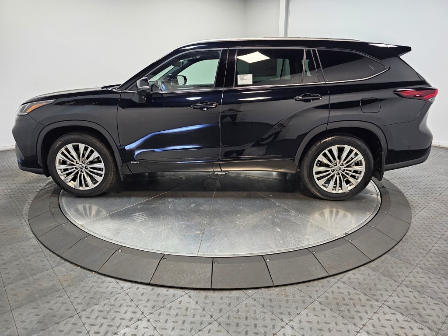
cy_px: 168
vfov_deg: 58.9
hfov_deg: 73.9
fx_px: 298
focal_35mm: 23
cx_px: 224
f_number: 1.7
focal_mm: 6.3
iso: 640
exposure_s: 1/60
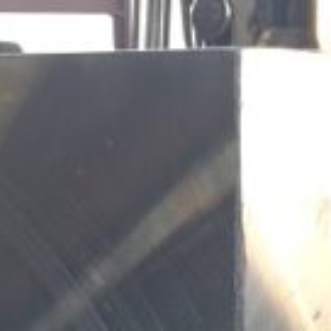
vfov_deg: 11.3
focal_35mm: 145
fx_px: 1569
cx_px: 221
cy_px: 584
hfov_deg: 12.0
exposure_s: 1/30
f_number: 2.2
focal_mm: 4.15
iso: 50
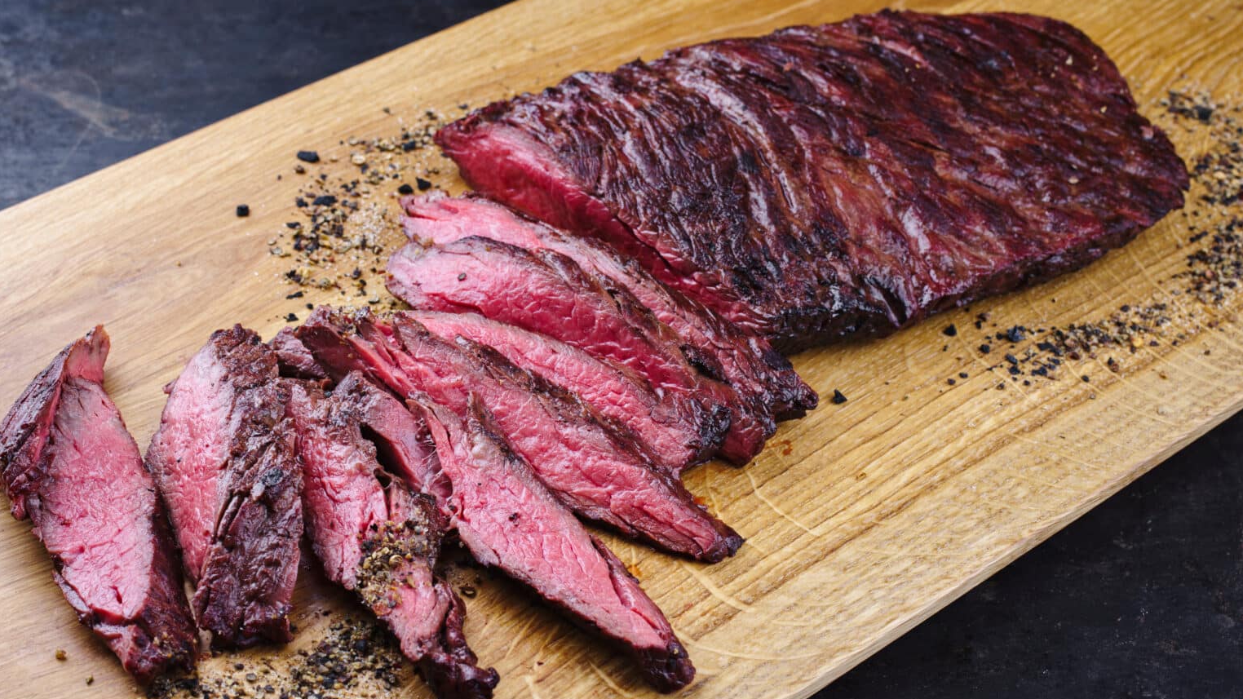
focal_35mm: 66
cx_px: 546
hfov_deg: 31.9
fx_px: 2175
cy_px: 418
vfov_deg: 18.2
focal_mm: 50
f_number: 9
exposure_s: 1/200
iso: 100
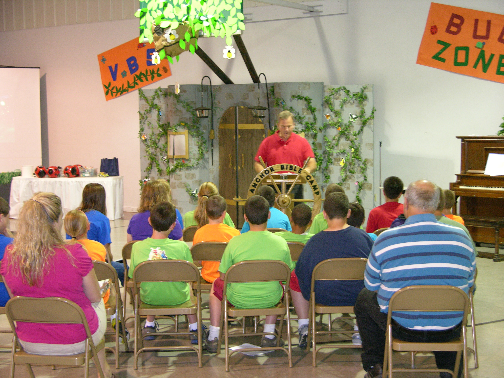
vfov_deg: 23.7
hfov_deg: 31.2
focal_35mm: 62
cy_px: 189
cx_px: 252
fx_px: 903
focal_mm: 15.7
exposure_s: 1/13.8
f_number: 3.2
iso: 200
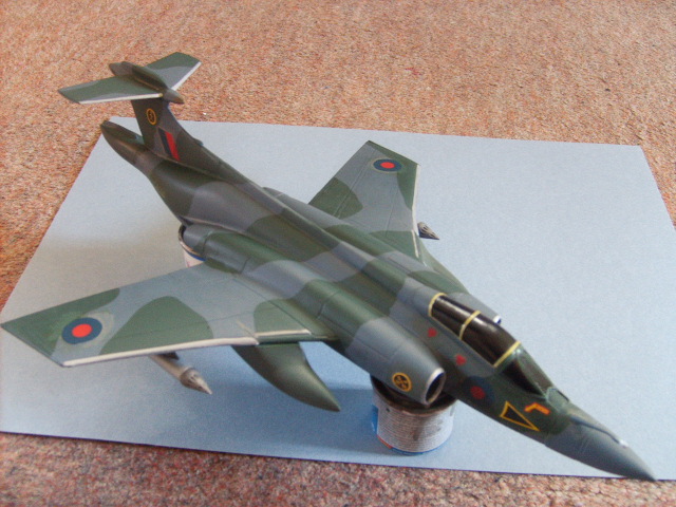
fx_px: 683
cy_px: 254
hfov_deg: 52.6
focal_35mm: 35
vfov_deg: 40.7
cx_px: 338
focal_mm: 5.8
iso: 140
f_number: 2.8
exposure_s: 1/3
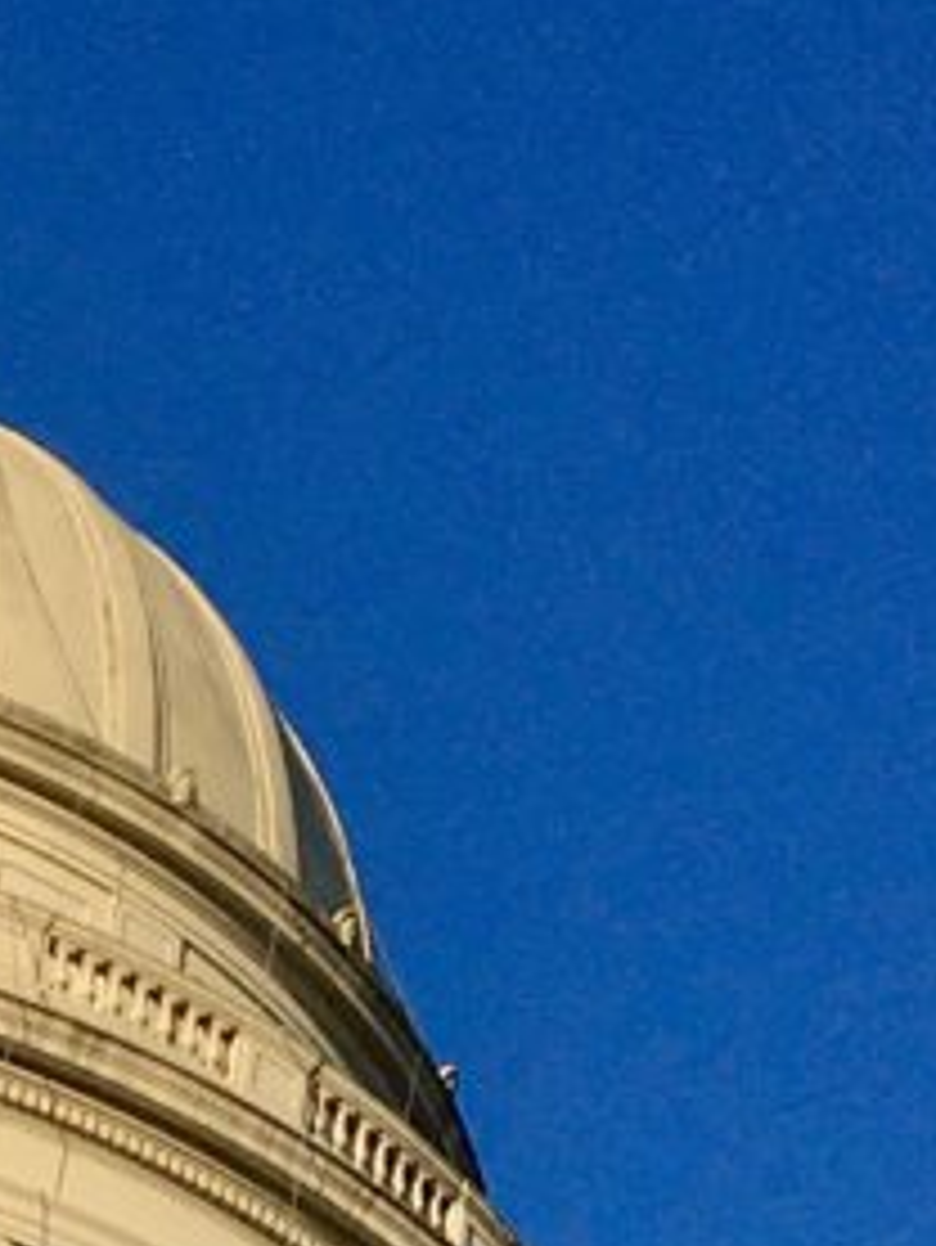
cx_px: -918
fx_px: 6124
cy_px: 2843
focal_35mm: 170
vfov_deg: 10.3
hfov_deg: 8.3
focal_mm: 4.15
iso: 25
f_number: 2.2
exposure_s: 1/2262
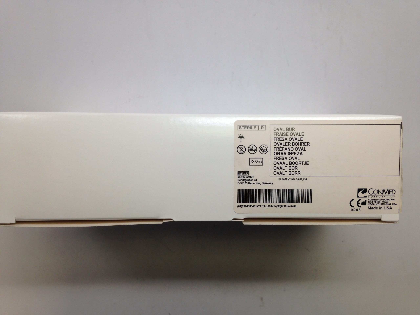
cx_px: 210
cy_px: 158
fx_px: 400
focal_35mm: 33
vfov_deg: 42.9
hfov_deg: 55.4
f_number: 2.4
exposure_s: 1/60
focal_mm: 4.12
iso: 50
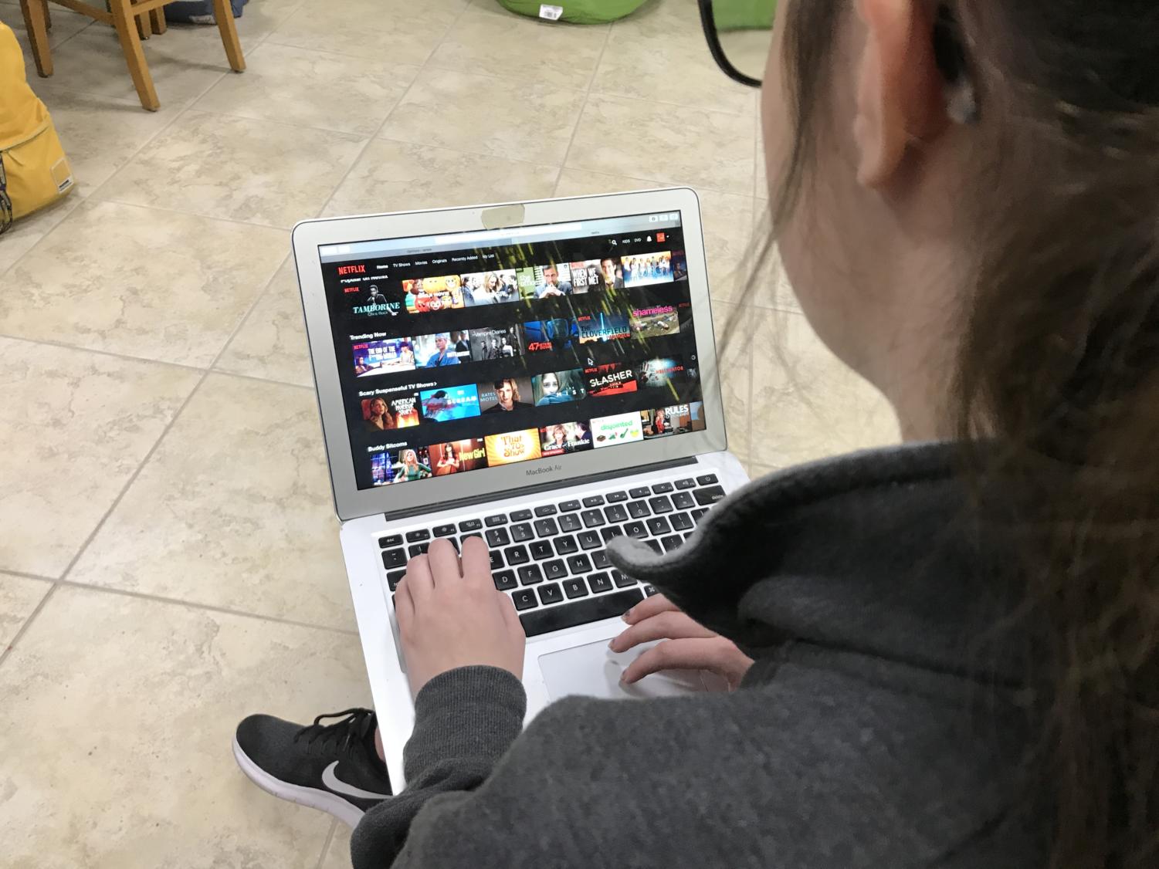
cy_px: 434
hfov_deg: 63.4
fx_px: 938
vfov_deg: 49.8
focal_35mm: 28
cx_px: 580
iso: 40
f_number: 1.8
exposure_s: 1/29
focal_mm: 3.99
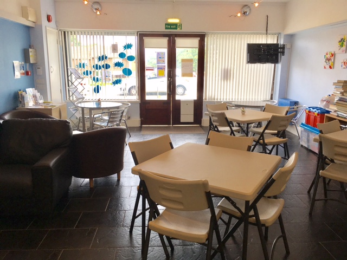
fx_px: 291
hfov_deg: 61.7
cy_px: 130
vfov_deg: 48.2
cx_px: 174
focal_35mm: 29
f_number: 2.2
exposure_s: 1/100
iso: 32
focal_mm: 4.15
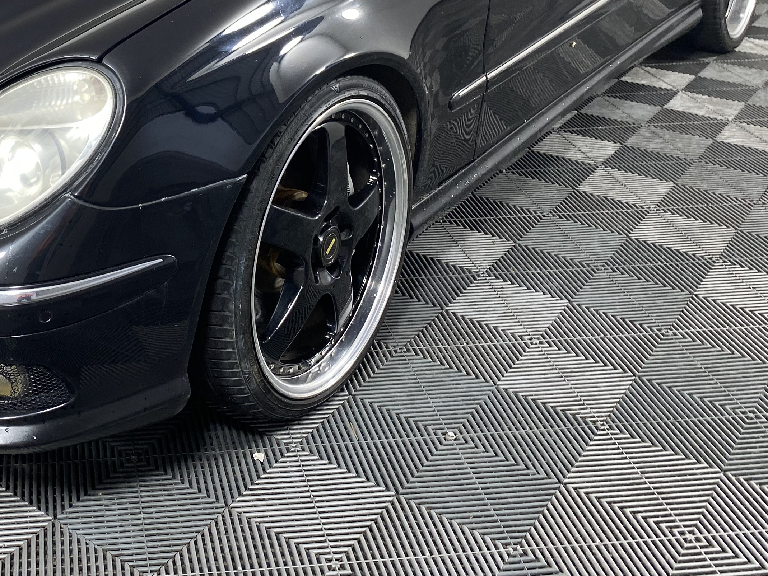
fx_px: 1087
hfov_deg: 37.4
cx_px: 145
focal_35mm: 49
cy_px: 53
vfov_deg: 28.5
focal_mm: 4.25
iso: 50
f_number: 1.8
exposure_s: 1/100
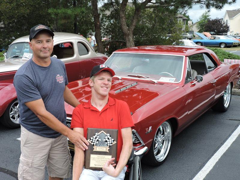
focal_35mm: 43
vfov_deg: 33.6
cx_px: 120
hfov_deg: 43.9
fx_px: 298
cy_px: 90
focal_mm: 7.7
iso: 100
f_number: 3.4
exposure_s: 1/160
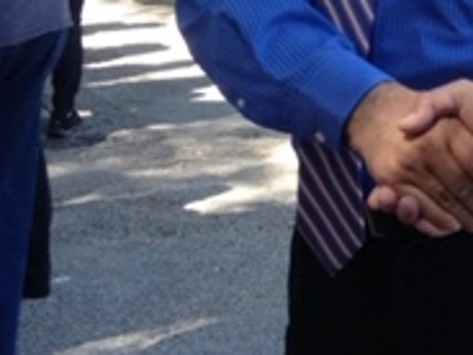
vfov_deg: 11.9
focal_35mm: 122
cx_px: 571
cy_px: -82
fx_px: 1667
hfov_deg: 15.5
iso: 50
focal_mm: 4.28
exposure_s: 1/177
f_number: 2.4
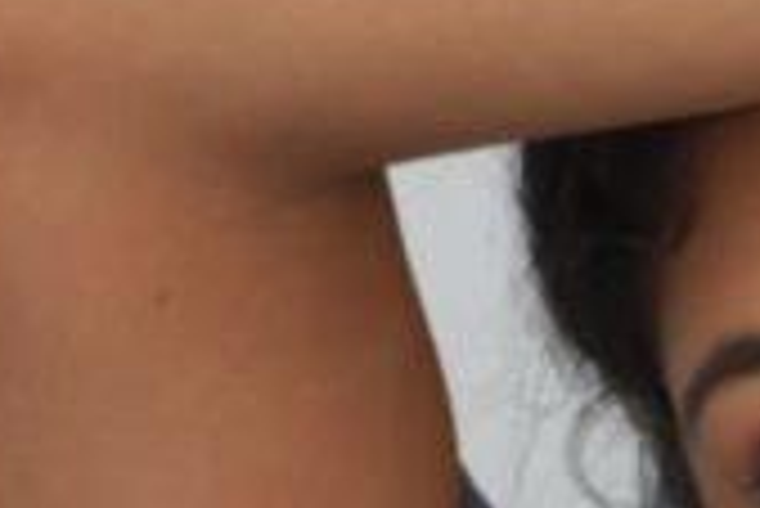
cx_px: 1372
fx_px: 16161
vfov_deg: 1.8
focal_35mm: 765
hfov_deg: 2.7
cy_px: 461
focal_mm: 135
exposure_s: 1/125
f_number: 16
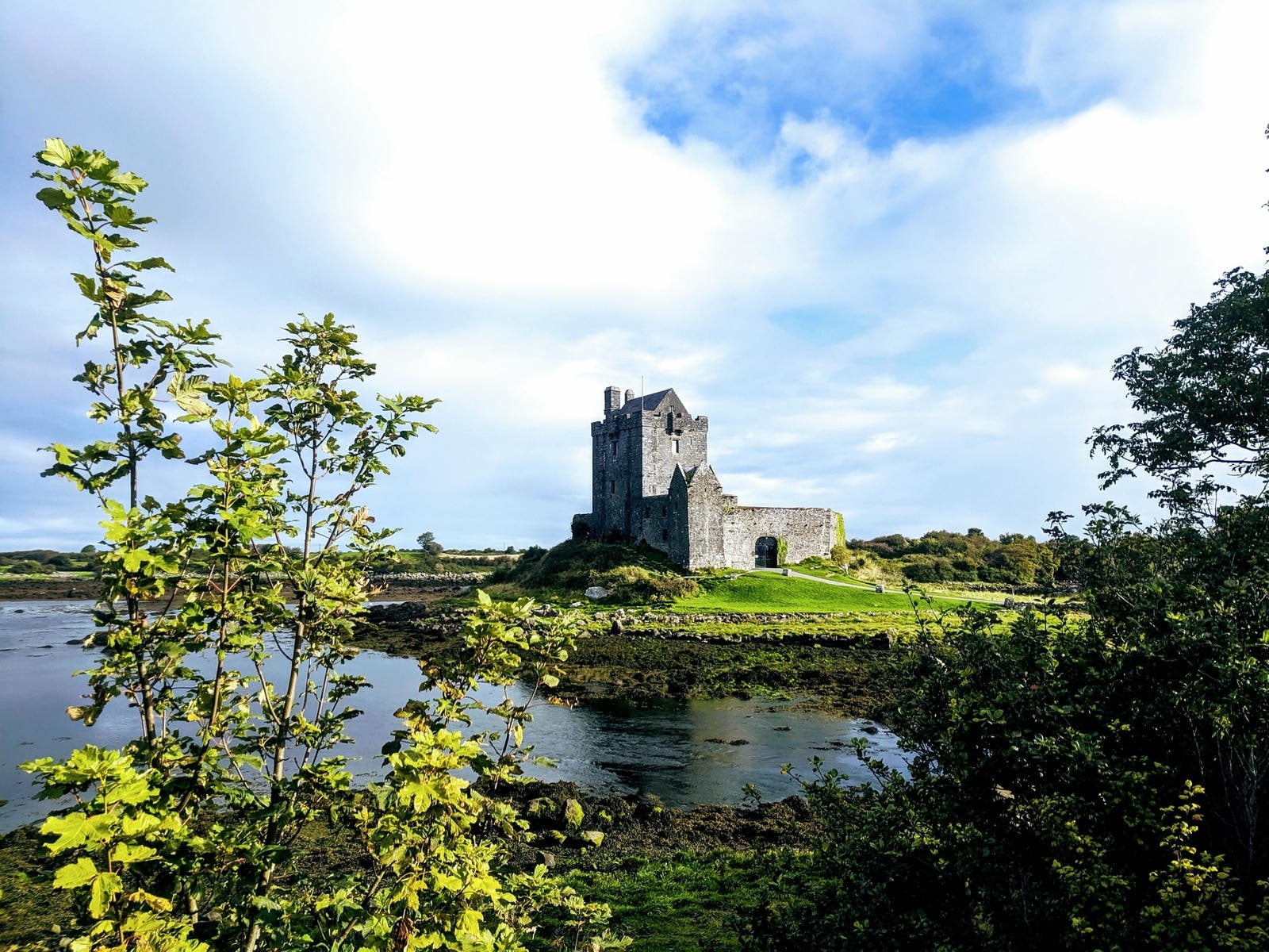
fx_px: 953
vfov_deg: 53.1
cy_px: 476
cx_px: 634
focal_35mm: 26
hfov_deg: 67.3
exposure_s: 1/1453
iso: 48
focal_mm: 4.67
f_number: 2
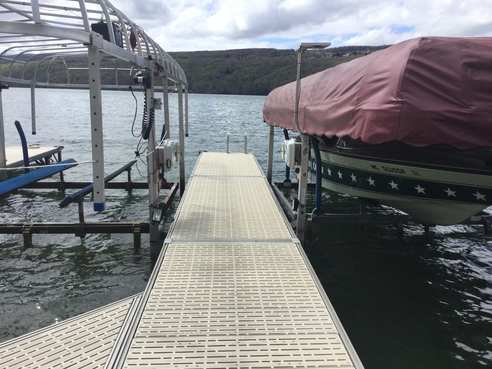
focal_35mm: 31
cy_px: 184
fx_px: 441
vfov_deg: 45.4
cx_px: 246
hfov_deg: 58.4
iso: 25
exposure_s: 1/1431
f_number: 2.4
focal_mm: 3.3
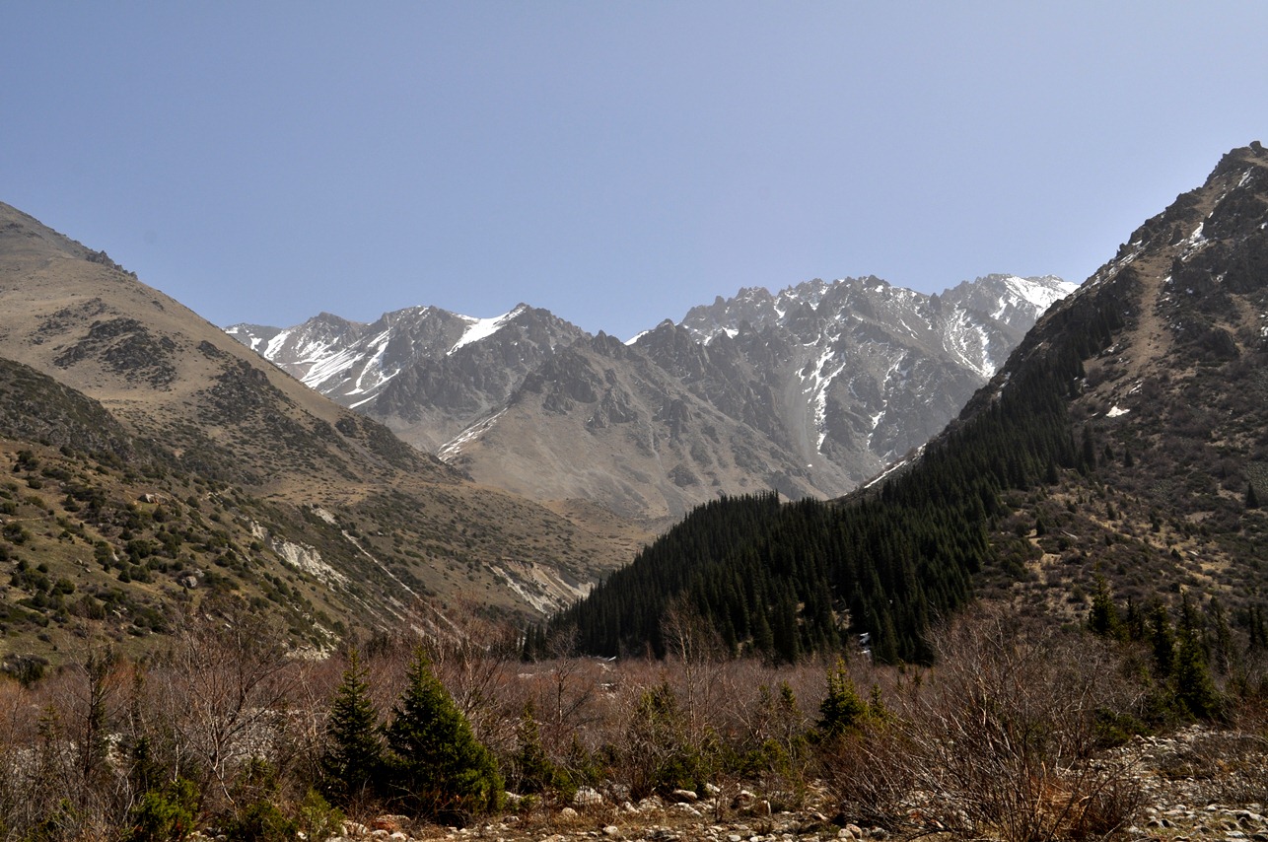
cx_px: 634
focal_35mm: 42
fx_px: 1477
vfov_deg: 31.8
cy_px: 421
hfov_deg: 46.5
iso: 200
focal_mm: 28
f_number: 10
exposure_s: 1/400
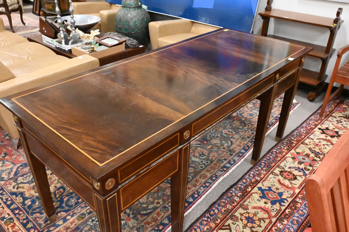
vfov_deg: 42.3
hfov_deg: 60.3
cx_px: 174
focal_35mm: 31
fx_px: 300
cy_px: 116
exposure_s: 1/30
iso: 28800
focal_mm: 31
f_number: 13
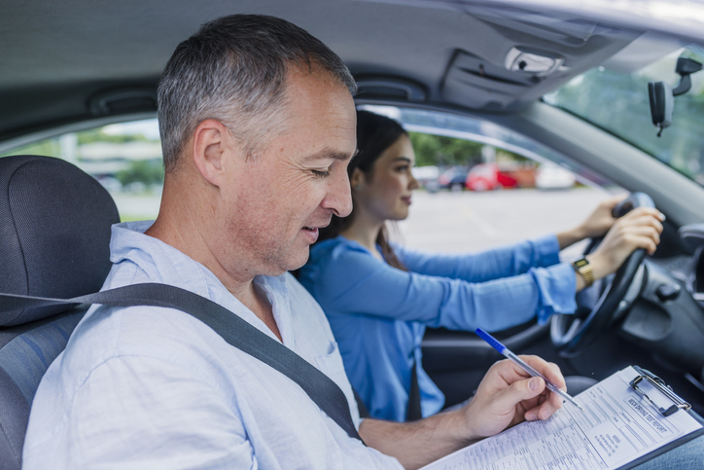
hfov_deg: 54.4
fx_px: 685
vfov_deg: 37.9
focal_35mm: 35
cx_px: 352
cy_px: 235
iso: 200
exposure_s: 1/800
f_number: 3.2
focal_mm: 35
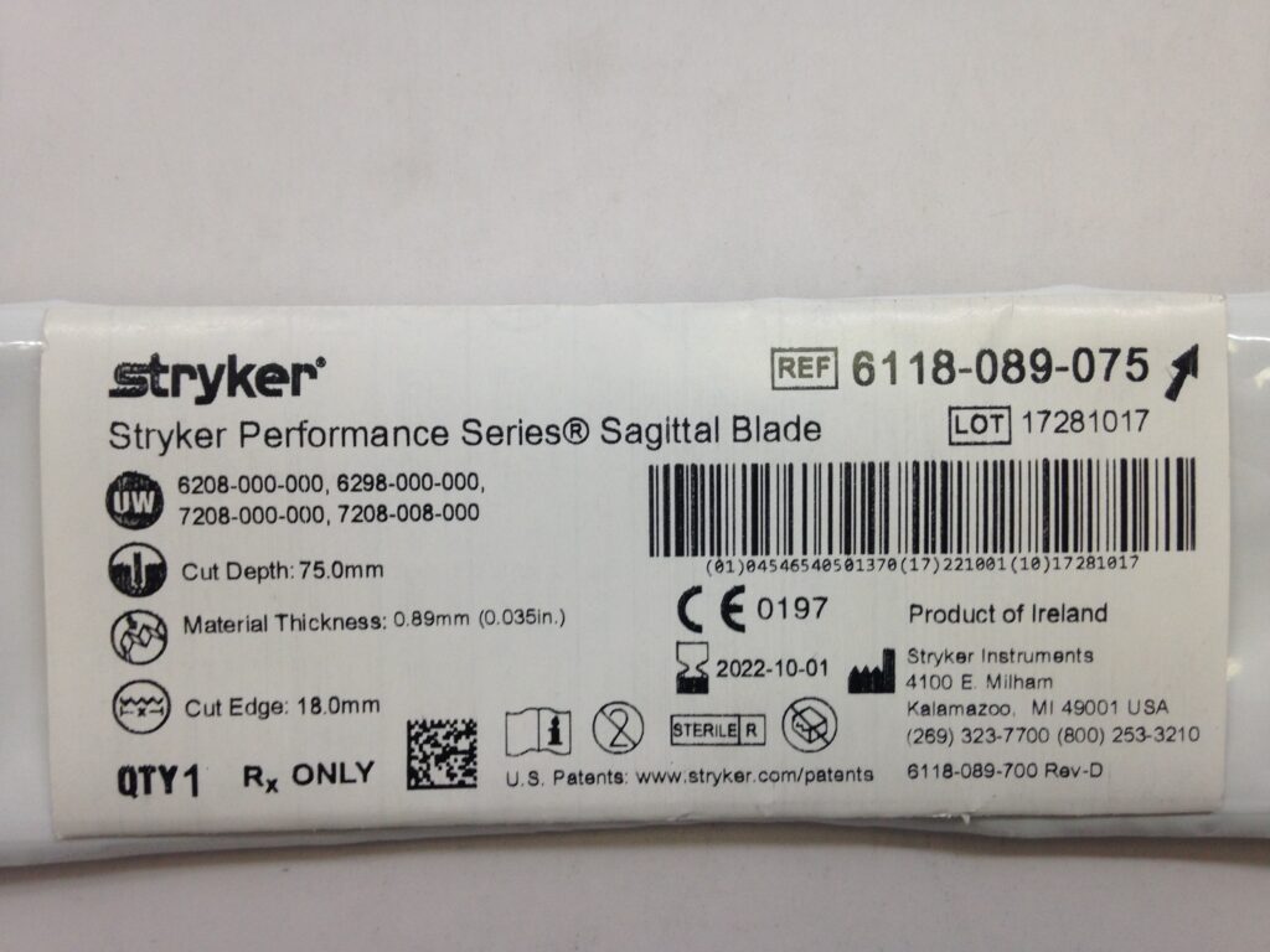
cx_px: 635
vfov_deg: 42.9
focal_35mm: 33
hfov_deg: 55.4
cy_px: 476
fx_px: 1211
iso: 64
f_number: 2.4
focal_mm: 4.12
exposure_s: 1/60
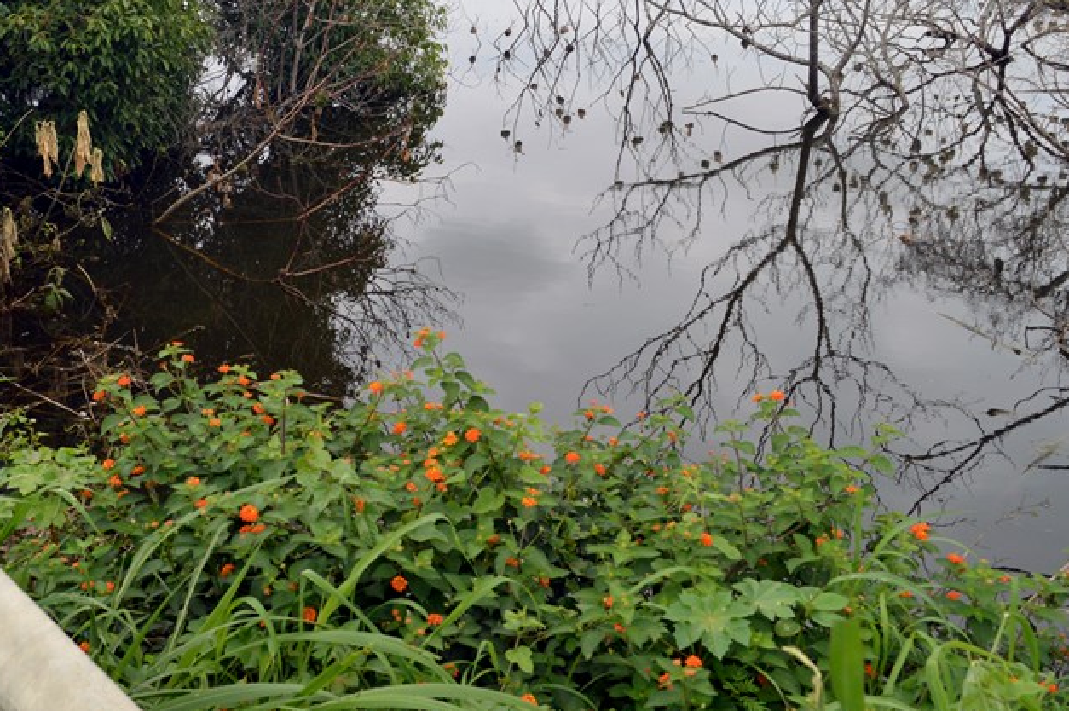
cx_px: 336
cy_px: 226
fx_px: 1454
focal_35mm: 49
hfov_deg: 39.8
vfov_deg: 27.3
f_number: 6.3
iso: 100
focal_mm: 20
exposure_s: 1/160
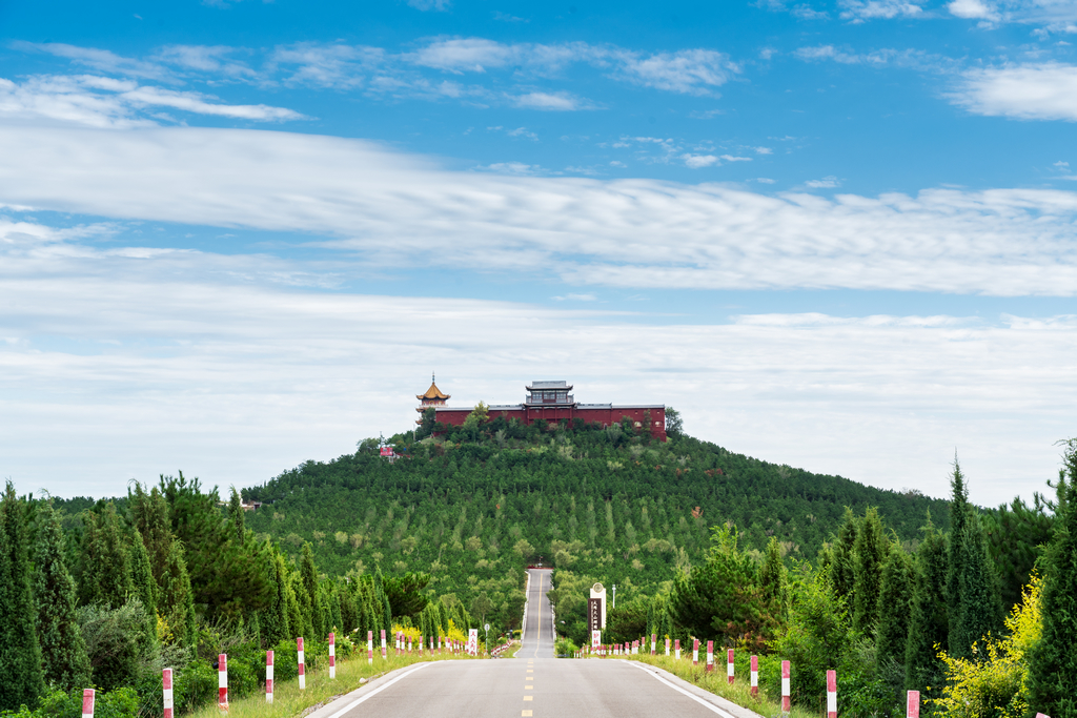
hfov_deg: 23.1
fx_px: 2633
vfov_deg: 15.5
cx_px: 538
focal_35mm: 88
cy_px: 359
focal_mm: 88
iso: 200
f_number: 13
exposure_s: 1/60
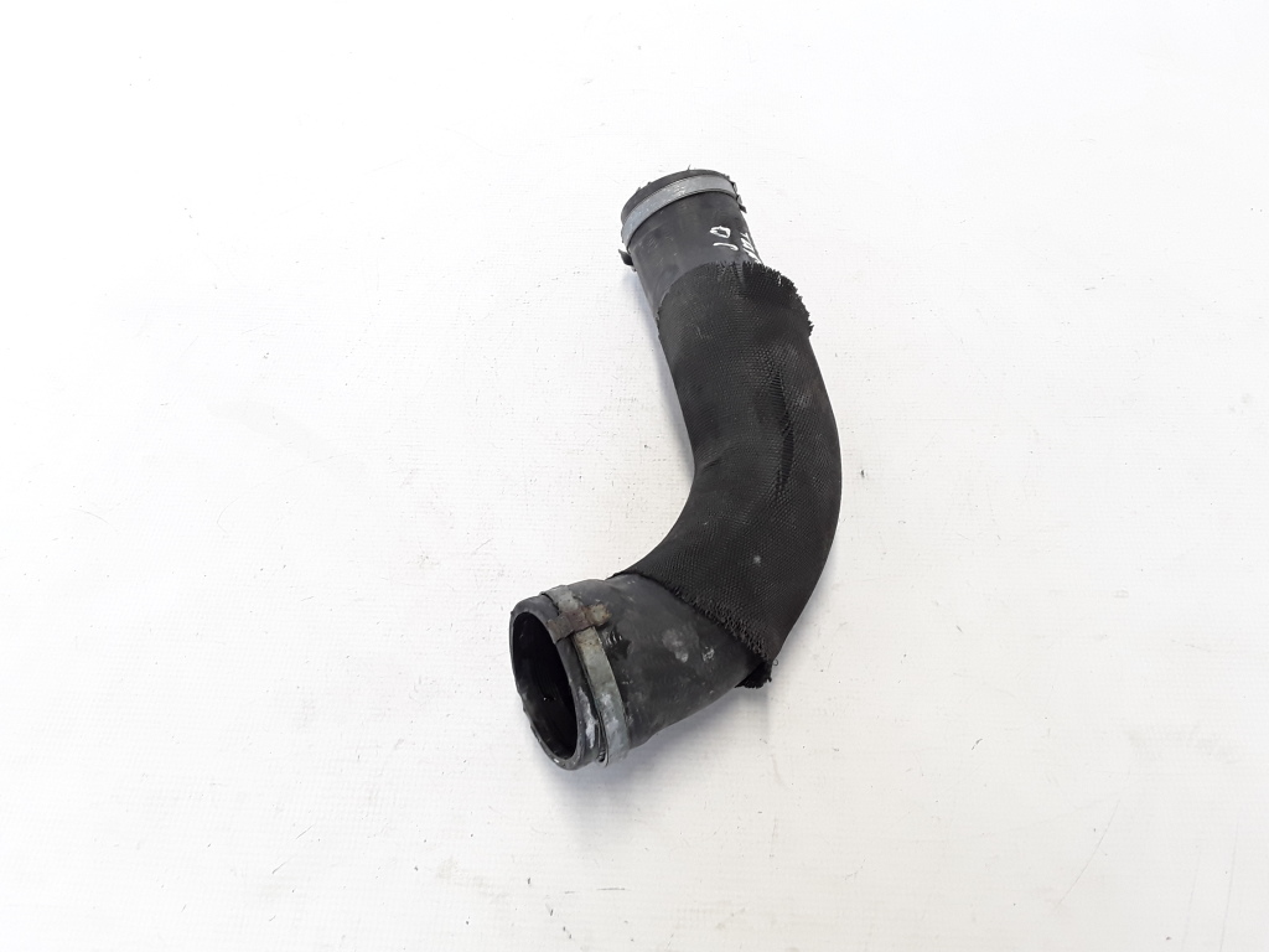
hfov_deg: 65.3
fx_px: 990
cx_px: 634
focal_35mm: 27
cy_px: 476
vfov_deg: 51.4
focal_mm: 2.91
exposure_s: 1/33
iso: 64
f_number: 1.9
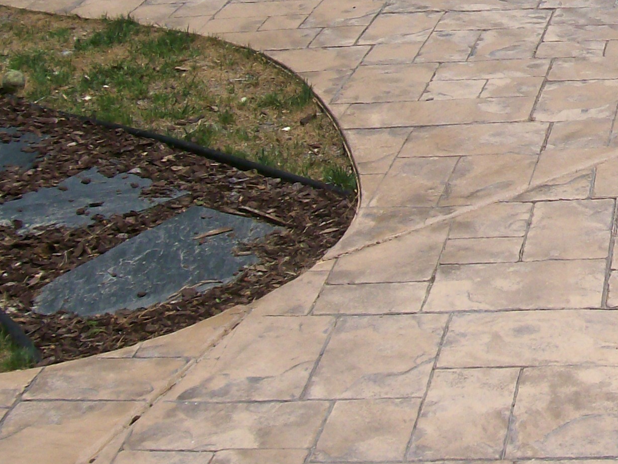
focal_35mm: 90
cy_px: 204
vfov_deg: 16.4
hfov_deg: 20.9
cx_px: 648
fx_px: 1607
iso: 80
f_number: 4.8
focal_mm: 6
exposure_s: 1/1401
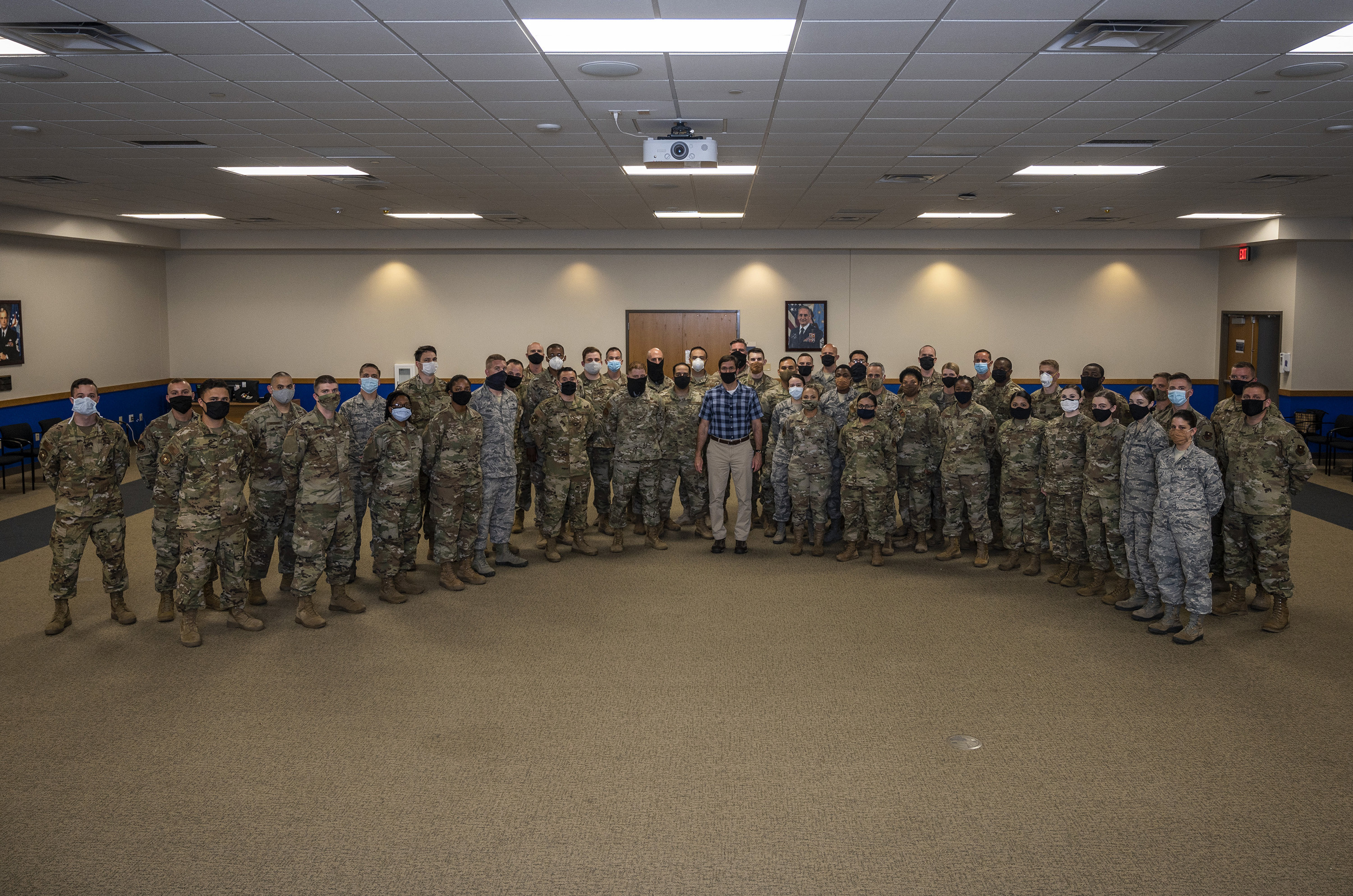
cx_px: 676
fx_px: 956
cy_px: 448
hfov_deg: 70.6
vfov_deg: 50.2
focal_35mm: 26
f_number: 4
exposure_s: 1/60
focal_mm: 25.5
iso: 1000
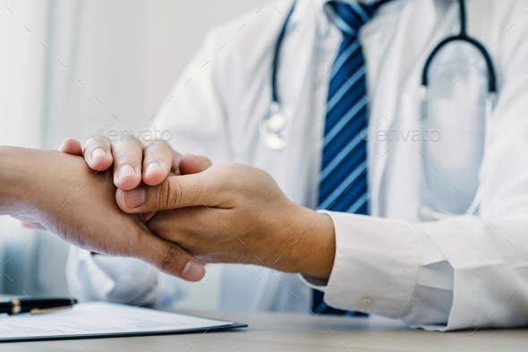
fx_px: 777
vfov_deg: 25.5
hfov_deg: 37.5
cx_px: 264
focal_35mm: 53
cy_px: 176
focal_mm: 35.3
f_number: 2.8
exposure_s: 1/250
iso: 400
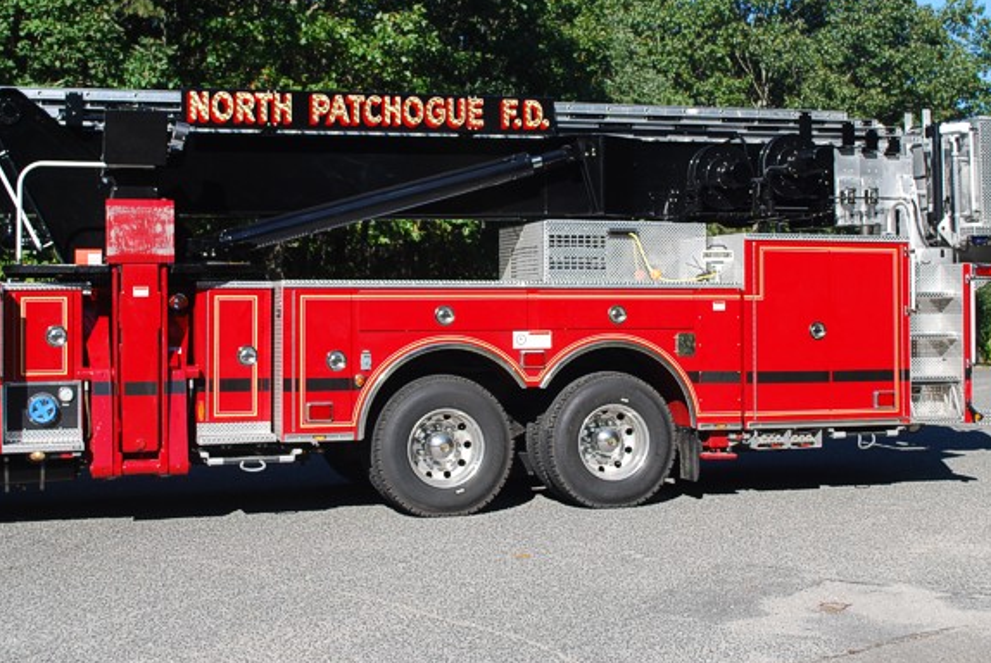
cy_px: 252
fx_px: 1405
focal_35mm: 51
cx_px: 508
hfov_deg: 38.8
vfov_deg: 26.5
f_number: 5.6
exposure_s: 1/125
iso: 125
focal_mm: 26
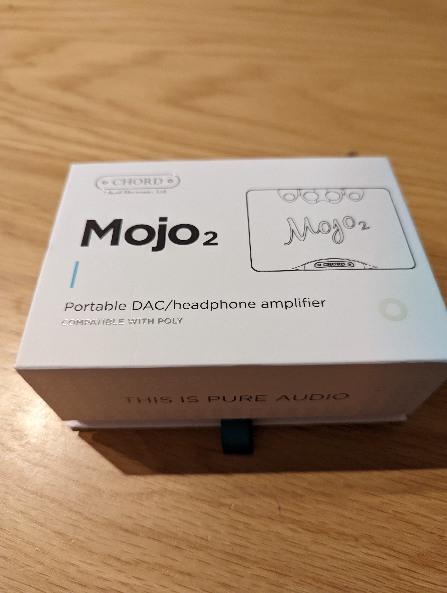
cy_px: 296
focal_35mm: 24
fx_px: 412
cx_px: 224
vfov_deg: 71.5
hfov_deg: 56.9
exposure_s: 1/100
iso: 1454
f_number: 1.85
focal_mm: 6.81
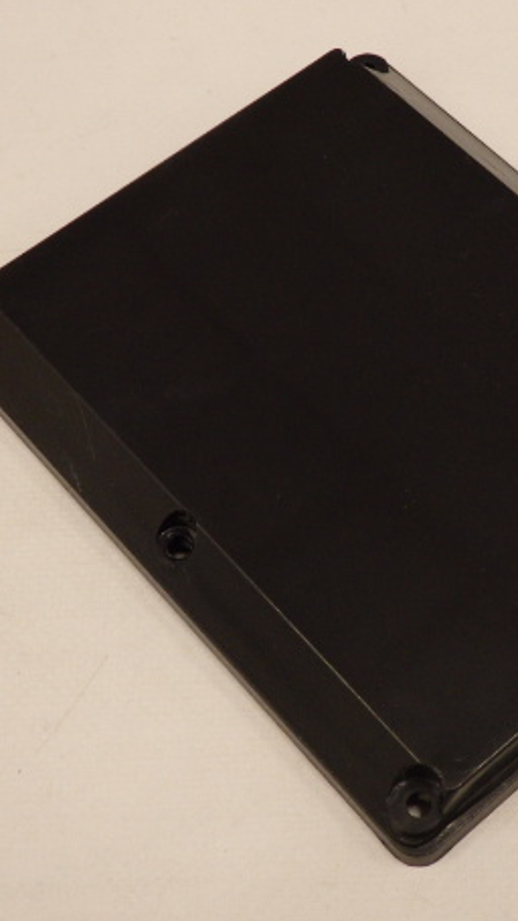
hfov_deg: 17.4
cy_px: 443
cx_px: 405
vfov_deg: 30.6
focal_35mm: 69
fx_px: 1685
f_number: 3.8
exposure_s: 1/80
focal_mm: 8
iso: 500
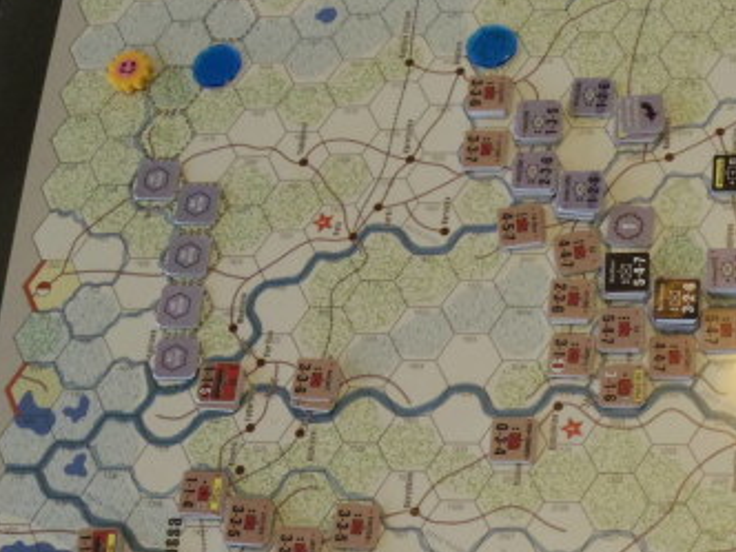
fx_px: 1871
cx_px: 827
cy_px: 572
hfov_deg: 21.1
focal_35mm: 88
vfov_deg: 16.4
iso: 640
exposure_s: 1/60
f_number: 8
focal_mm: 8.5
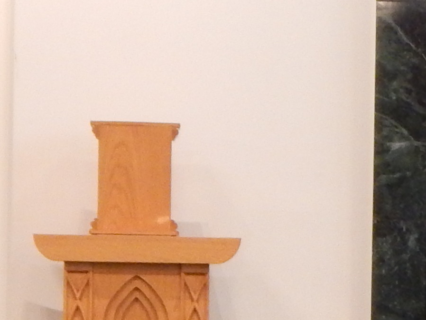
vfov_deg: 4.7
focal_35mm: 313
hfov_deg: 6.0
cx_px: 1077
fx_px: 3853
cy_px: 394
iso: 400
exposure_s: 1/25
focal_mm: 10.9
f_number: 4
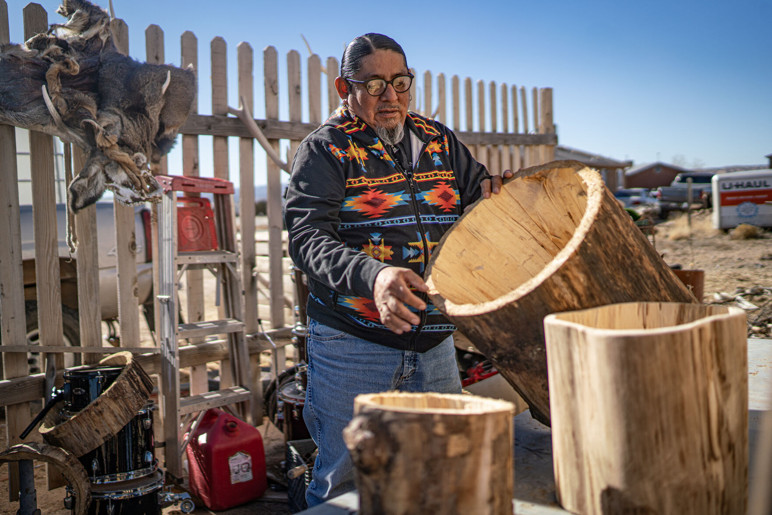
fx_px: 751
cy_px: 258
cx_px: 386
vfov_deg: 37.9
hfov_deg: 54.4
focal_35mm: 35
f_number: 1.4
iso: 50
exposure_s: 1/6400
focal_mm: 35
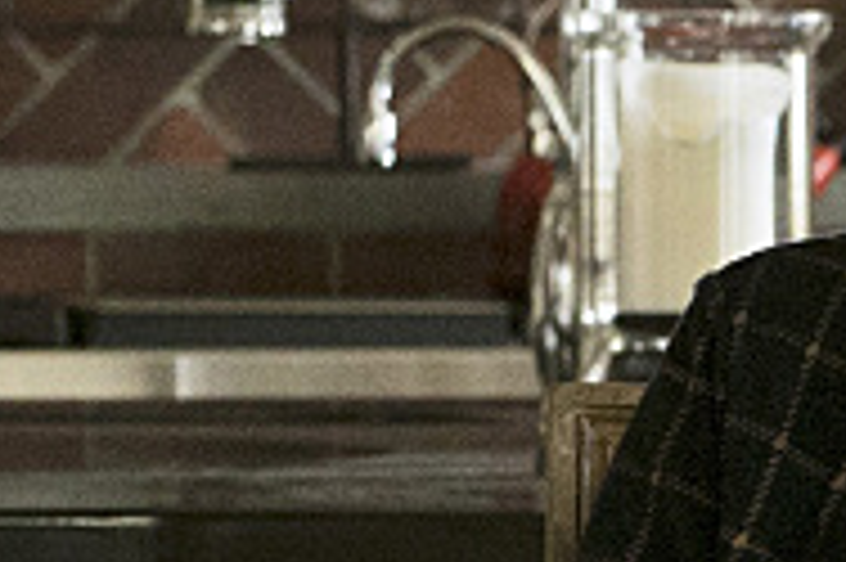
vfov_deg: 3.4
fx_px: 9415
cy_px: 472
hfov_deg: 5.1
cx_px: 1202
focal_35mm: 401
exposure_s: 1/320
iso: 5000
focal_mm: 94
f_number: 9
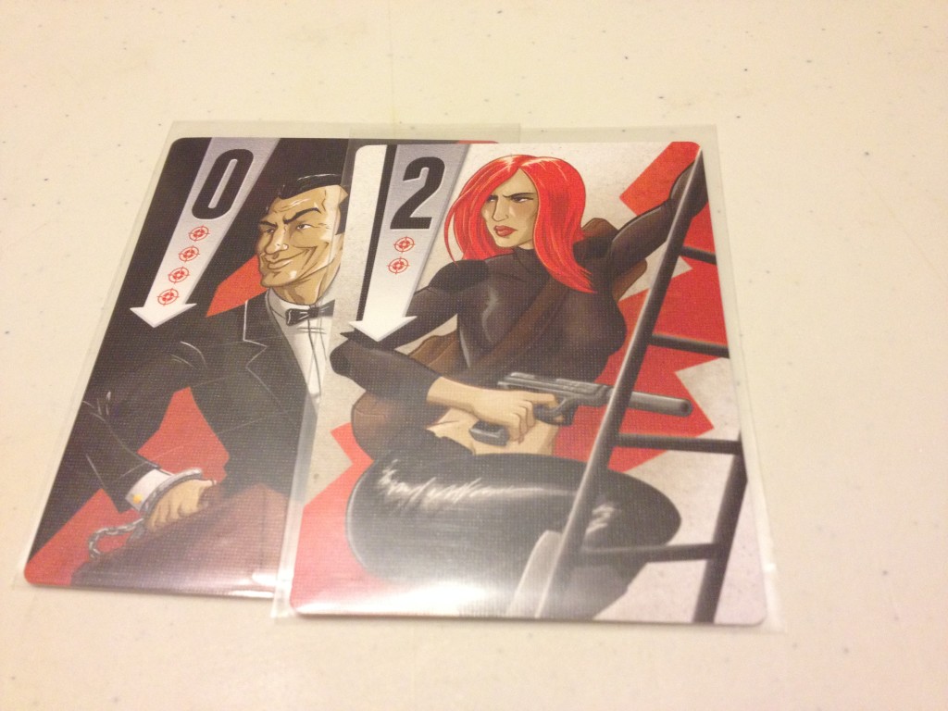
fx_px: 959
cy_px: 356
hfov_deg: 52.6
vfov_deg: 40.7
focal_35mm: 35
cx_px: 474
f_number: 2.4
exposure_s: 1/20
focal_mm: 4.28
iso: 200
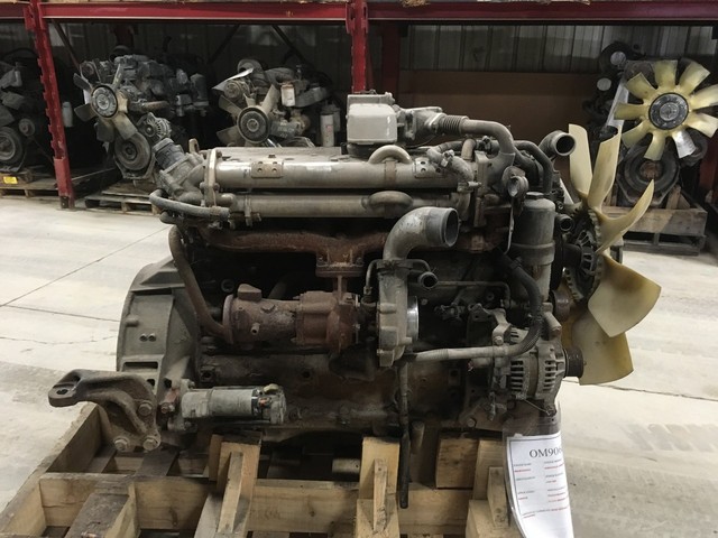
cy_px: 269
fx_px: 602
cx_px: 359
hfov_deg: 61.7
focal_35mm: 29
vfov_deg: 48.2
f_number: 2.2
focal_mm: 4.15
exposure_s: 1/15
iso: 200
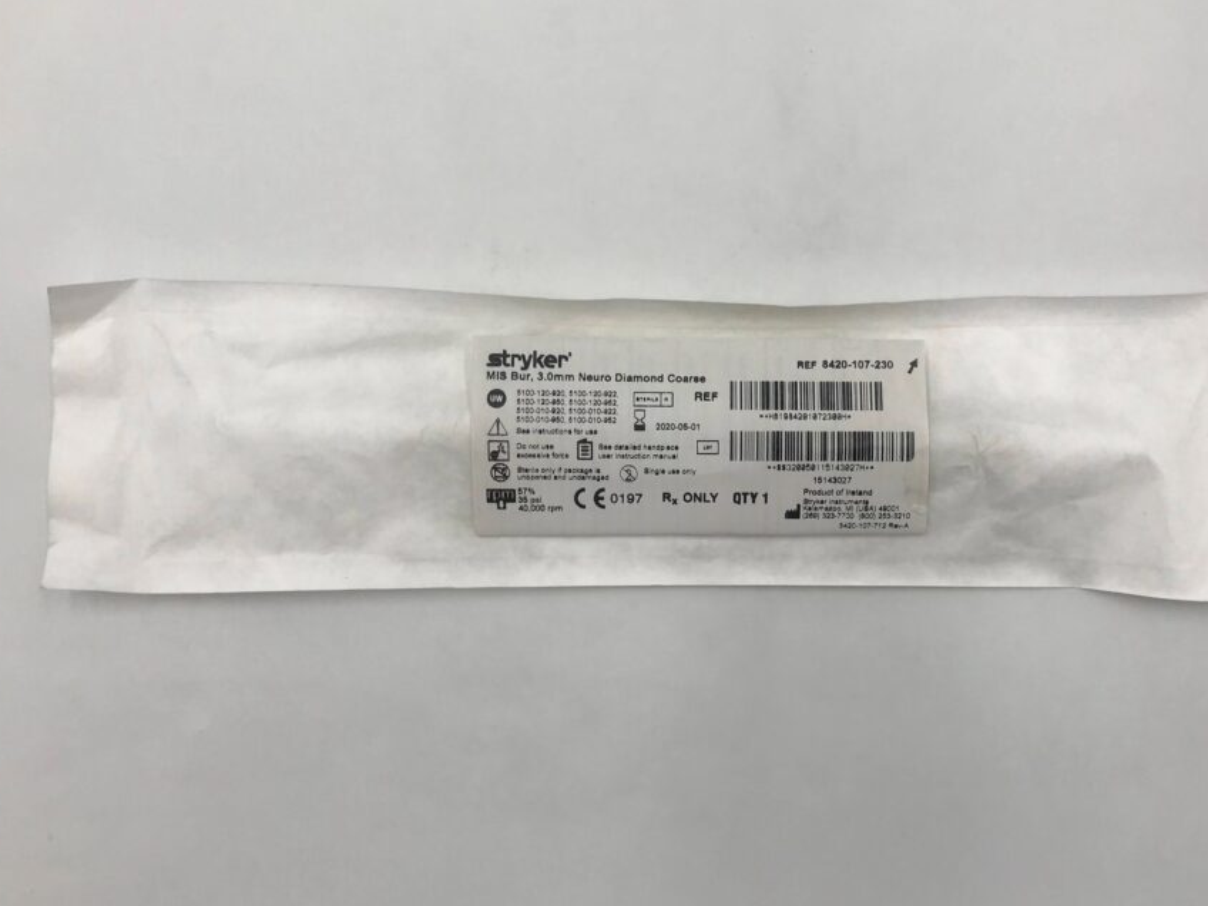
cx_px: 691
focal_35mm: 33
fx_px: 1152
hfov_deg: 55.1
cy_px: 462
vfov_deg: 42.9
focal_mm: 3.99
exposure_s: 1/327
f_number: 1.8
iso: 20
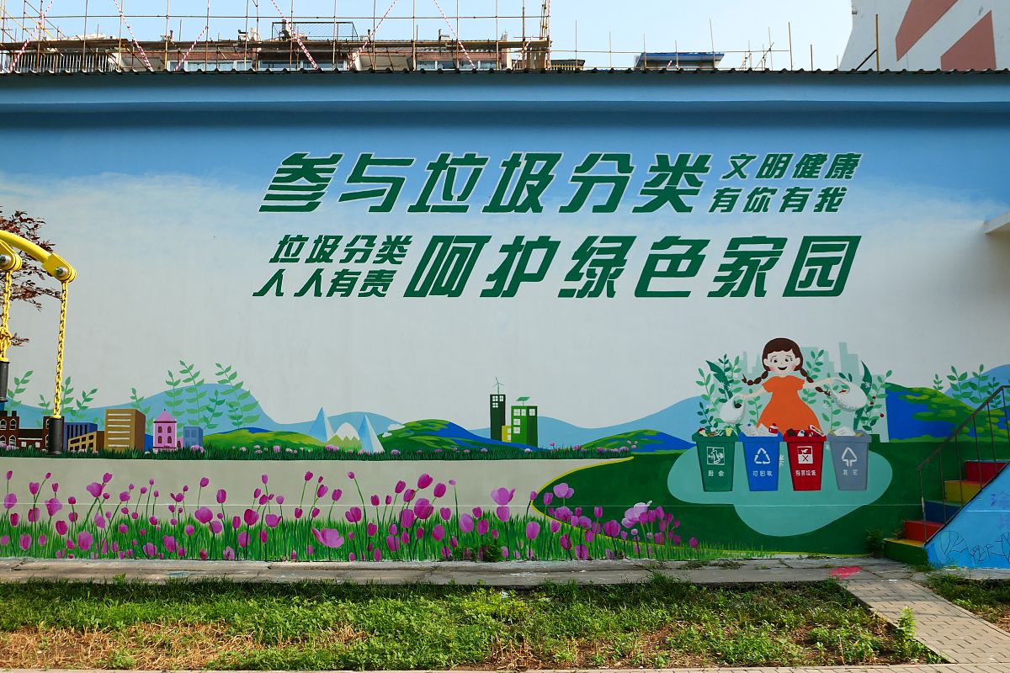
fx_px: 842
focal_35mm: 30
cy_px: 336
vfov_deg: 43.6
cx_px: 505
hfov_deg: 61.9
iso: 125
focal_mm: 11
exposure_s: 1/1300
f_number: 2.8
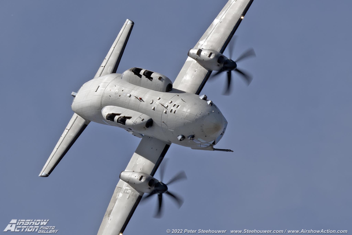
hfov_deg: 3.4
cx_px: 176
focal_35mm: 600
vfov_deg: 2.3
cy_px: 118
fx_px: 5870
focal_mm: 500
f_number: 11
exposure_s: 1/320
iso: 100
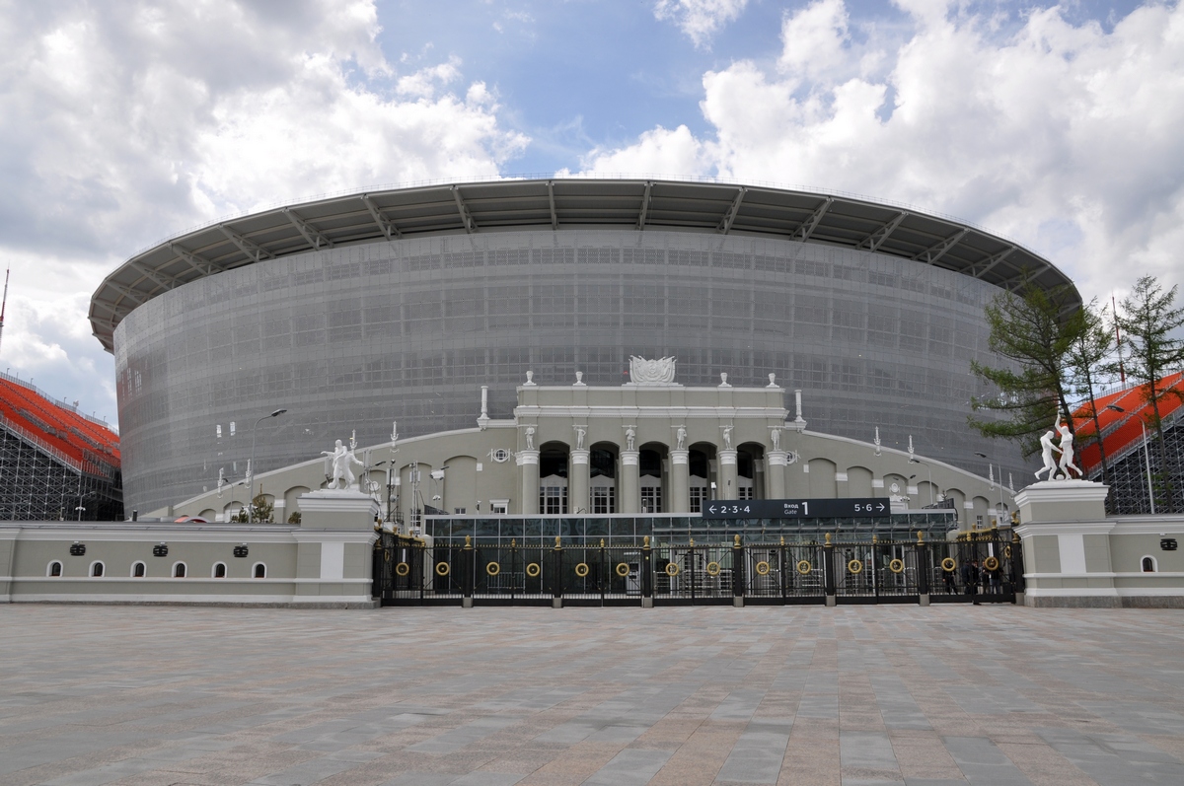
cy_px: 393
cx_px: 592
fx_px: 985
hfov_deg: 62.0
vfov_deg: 43.5
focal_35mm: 30
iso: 200
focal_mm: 20
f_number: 10
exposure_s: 1/400
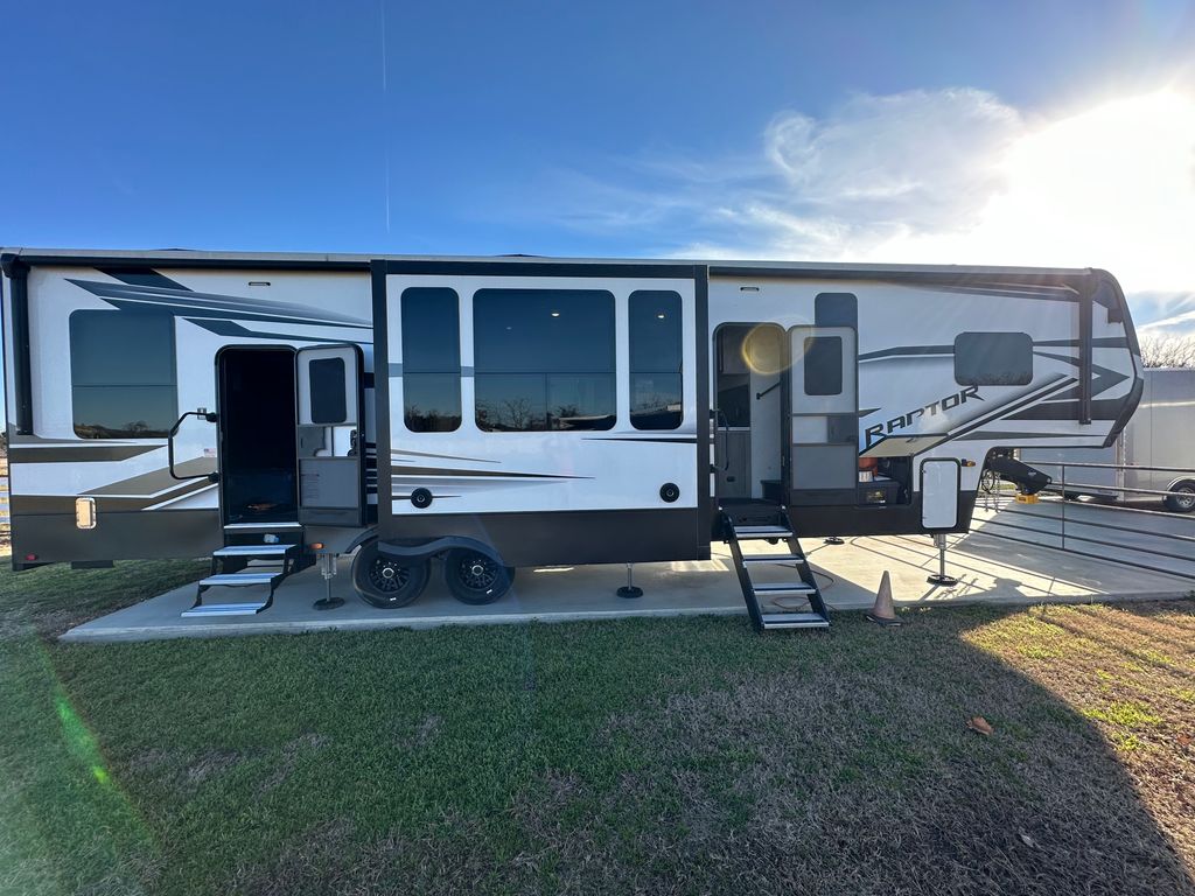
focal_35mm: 14
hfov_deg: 102.1
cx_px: 598
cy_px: 448
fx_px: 483
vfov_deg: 85.7
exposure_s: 1/673
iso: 40
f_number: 2.2
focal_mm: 2.22
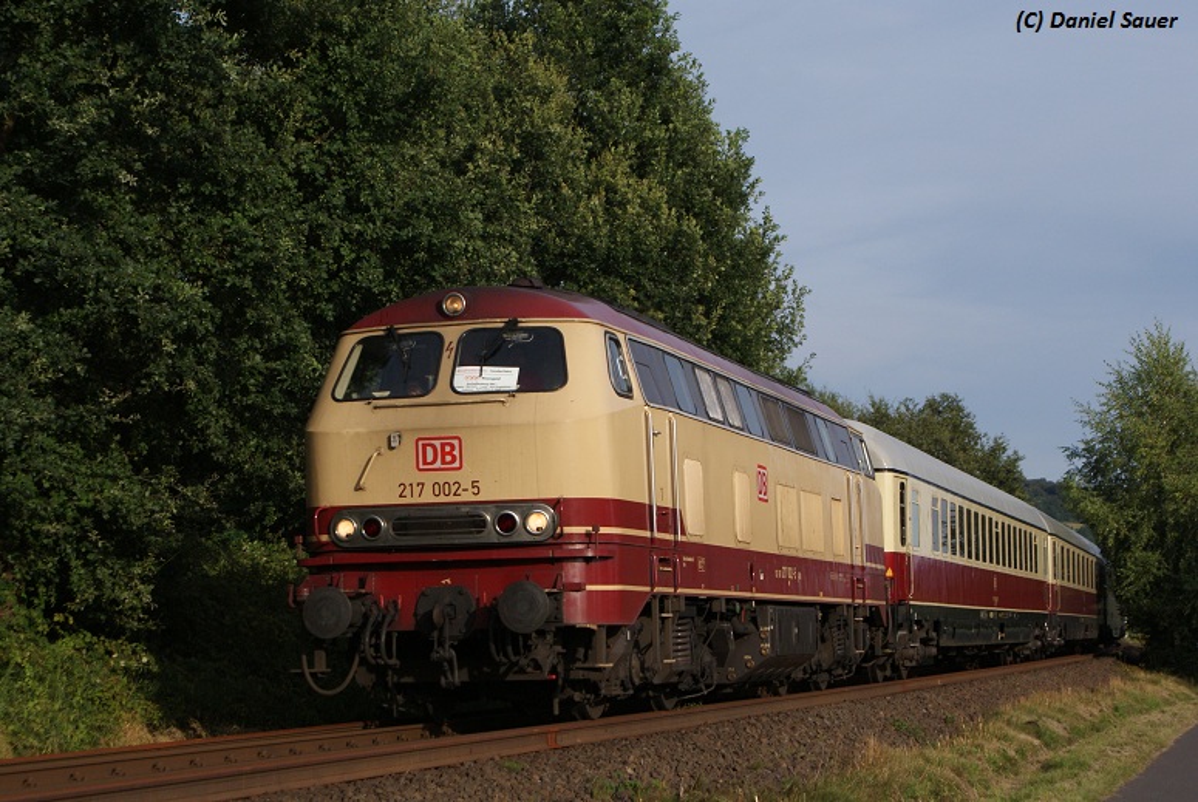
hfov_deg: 27.0
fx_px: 2499
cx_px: 599
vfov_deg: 18.2
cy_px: 401
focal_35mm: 75
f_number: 8
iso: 400
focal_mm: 50
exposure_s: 1/1250
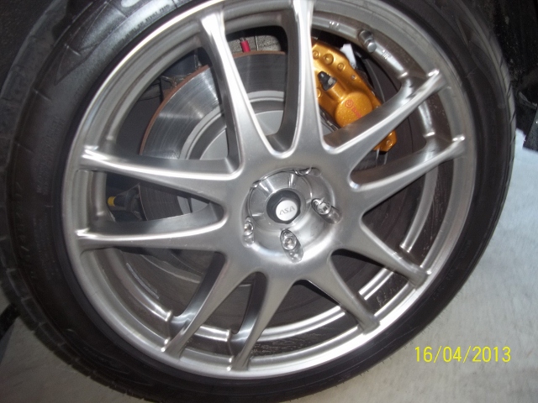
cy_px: 202
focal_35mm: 32
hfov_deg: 56.8
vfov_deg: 44.2
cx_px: 269
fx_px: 497
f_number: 2.9
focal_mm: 5.7
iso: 64
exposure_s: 1/30
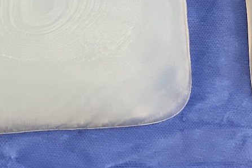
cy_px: 2
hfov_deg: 13.1
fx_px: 1092
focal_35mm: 156
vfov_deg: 8.7
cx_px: 208
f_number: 2
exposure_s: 1/120
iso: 80
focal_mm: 6
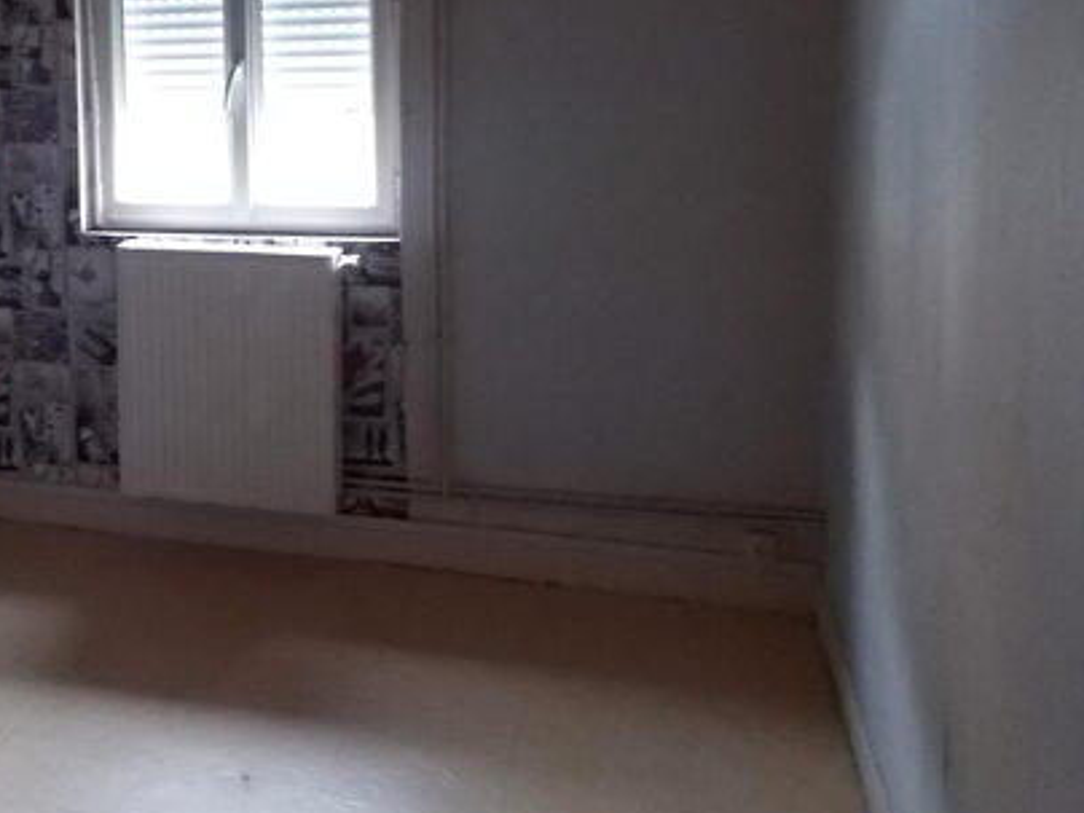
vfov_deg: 31.7
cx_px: 180
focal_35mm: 45
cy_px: 227
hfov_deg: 40.0
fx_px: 1409
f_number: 3.2
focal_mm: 4.6
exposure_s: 1/2
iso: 320
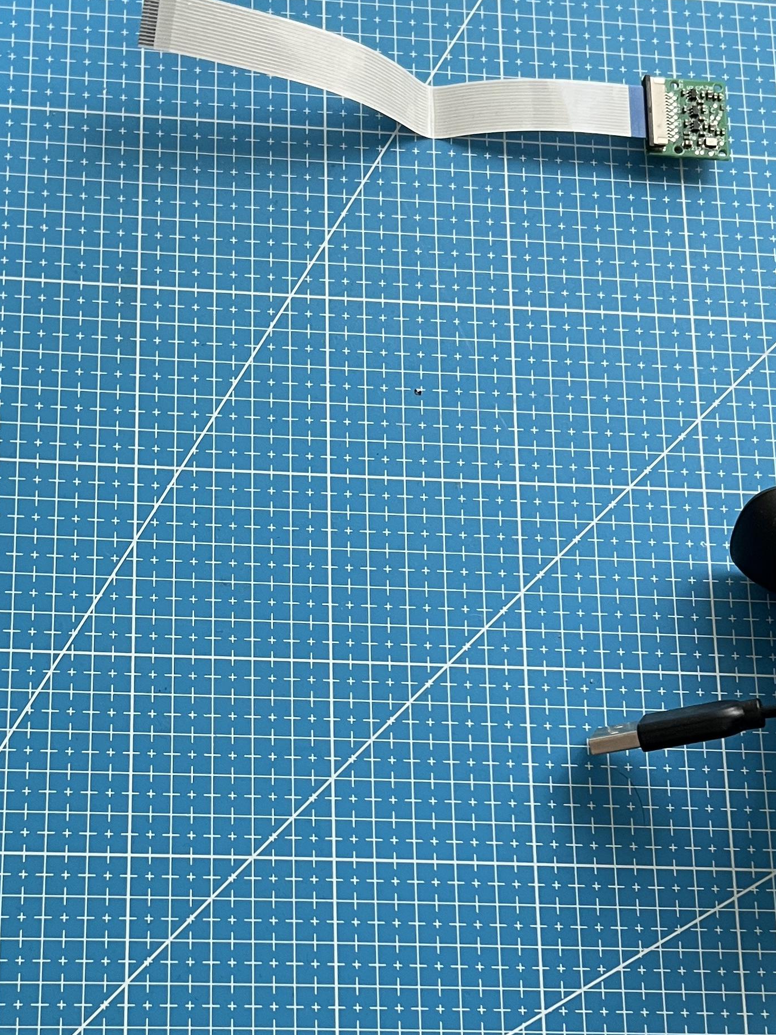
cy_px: 664
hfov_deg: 25.5
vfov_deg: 33.6
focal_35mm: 57
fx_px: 1704
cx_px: 244
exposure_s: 1/75
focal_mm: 5.7
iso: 125
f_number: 1.5
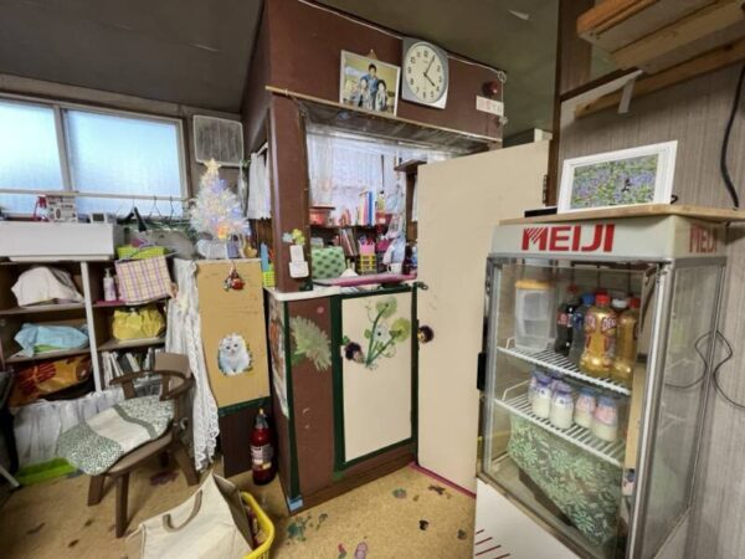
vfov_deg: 89.9
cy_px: 280
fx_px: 280
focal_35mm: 13
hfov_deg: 106.2
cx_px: 372
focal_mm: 1.57
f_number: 1.8
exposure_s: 1/50
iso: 320
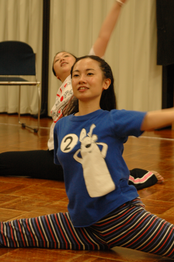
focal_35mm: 128
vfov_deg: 16.1
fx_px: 927
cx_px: 87
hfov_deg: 10.7
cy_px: 131
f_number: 5.3
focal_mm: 85
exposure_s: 1/80
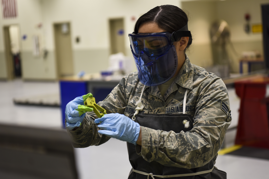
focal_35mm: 70
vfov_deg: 19.5
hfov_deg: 28.8
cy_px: 90
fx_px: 523
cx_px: 134
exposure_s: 1/125
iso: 900
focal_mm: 70
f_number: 2.8
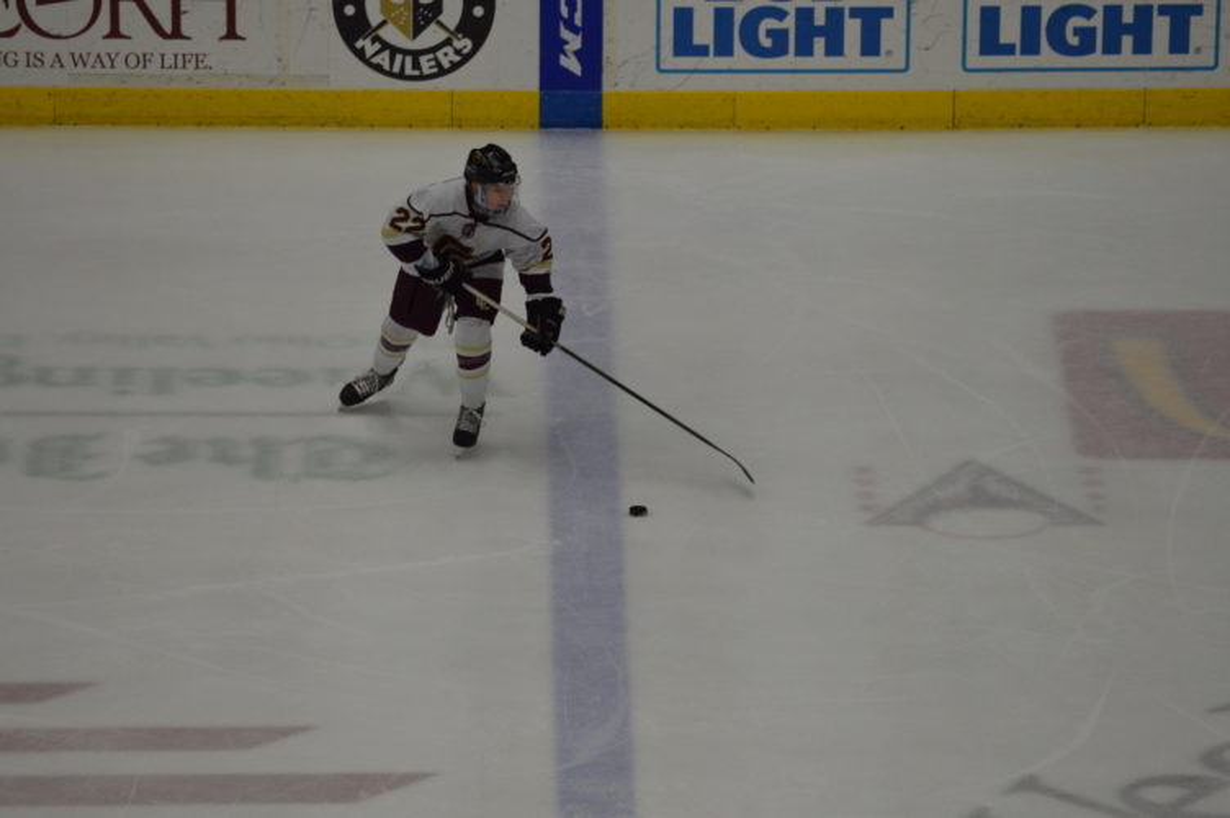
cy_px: 409
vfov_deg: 4.9
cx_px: 615
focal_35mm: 278
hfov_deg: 7.4
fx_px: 9473
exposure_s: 1/500
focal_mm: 185
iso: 1000
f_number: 5.6
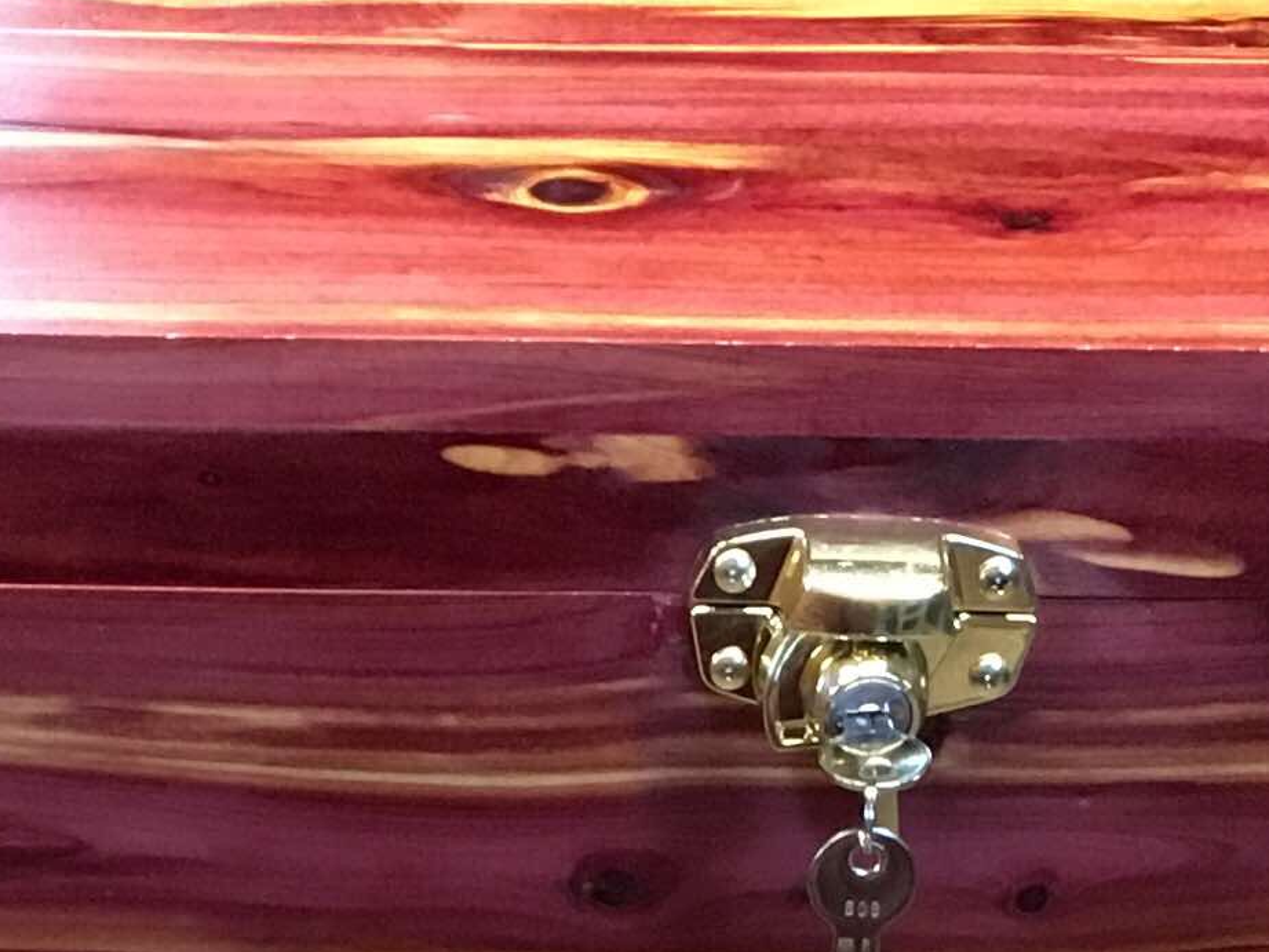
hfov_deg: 15.5
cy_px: 1543
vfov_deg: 11.1
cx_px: 517
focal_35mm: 127
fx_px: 4656
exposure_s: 1/15
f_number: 2.2
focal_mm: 4.15
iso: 200
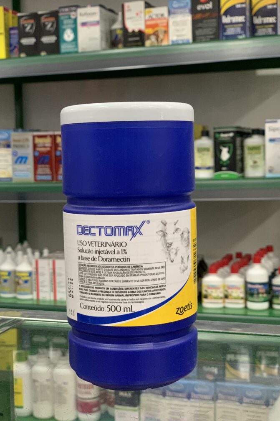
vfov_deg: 36.3
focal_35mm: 55
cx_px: 134
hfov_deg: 24.6
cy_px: 209
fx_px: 642
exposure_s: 1/60
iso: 320
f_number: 2.4
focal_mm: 6
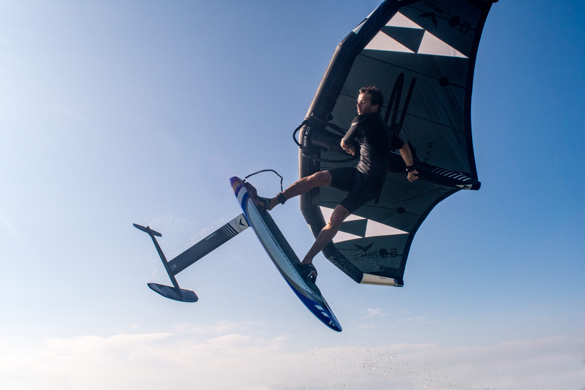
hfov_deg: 61.9
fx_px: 487
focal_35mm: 30
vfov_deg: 43.6
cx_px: 292
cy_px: 195
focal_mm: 20
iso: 400
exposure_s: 1/2000
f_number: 10
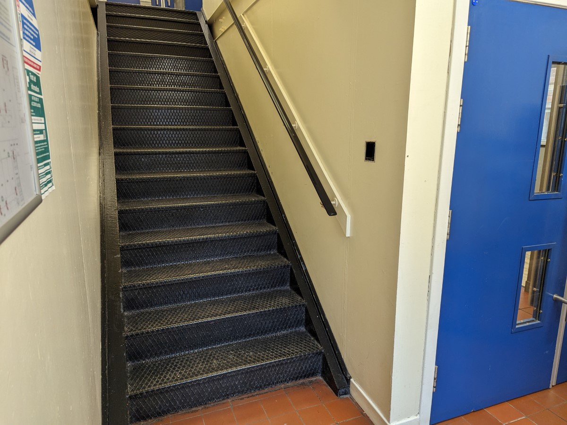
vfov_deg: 56.8
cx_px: 284
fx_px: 393
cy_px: 212
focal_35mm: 24
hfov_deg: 71.6
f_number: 1.85
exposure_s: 1/50
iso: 118
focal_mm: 6.81
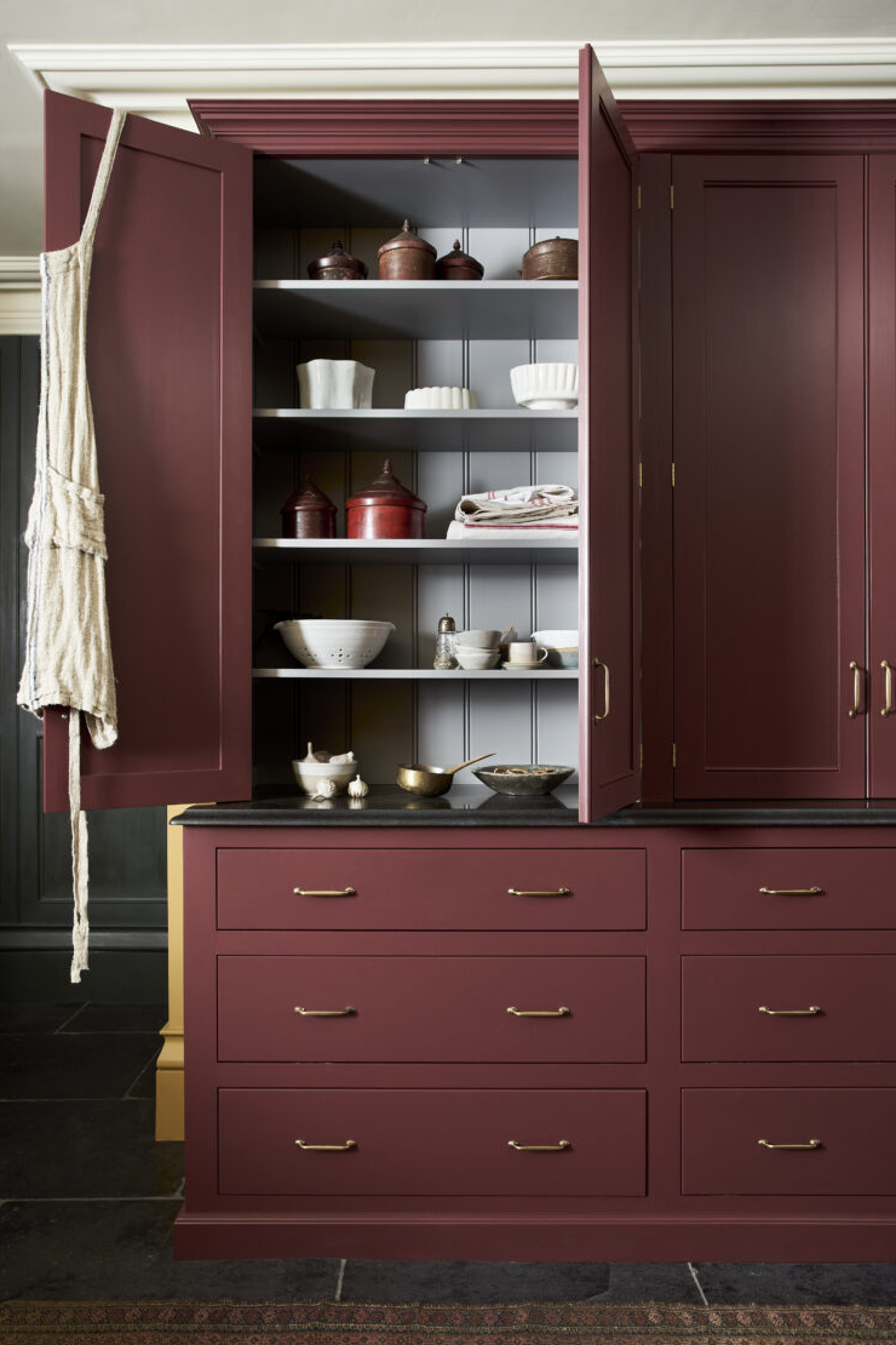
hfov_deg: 46.4
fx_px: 1045
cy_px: 685
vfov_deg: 65.5
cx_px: 452
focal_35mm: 28
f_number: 8
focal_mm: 27
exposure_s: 1
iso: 200
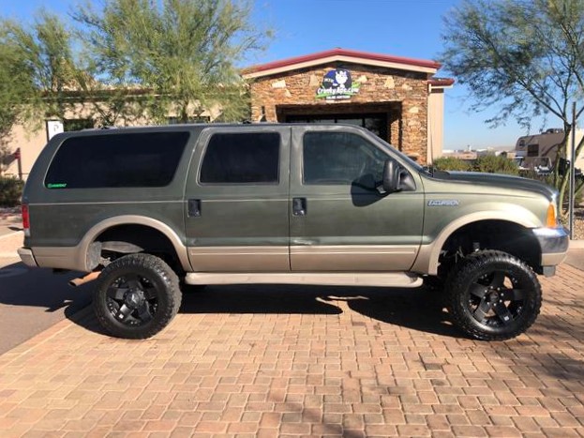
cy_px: 219
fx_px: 472
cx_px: 292
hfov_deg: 63.5
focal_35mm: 28
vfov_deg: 49.7
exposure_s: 1/1389
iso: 20
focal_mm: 3.99
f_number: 1.8
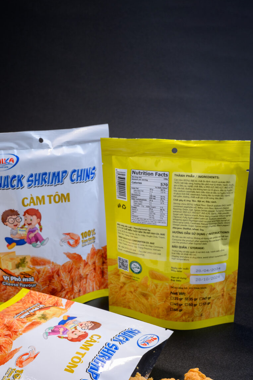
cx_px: 100
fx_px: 707
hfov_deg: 20.3
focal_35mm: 67
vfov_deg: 29.9
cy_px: 253
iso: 800
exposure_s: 1/80
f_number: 11
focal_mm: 50
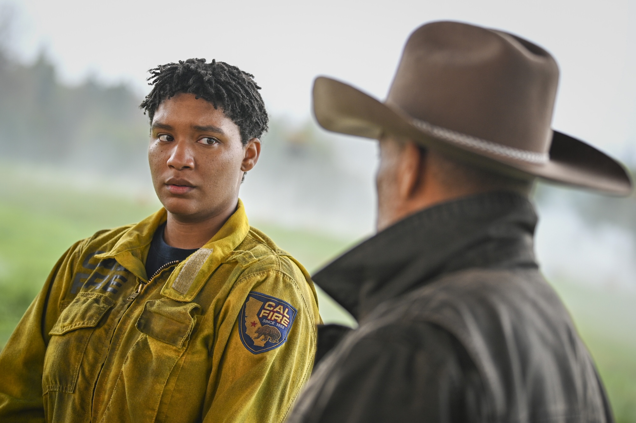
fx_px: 1501
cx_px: 318
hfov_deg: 23.9
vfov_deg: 16.1
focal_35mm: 85
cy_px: 212
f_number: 2.8
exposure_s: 1/320
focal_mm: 85
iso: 400
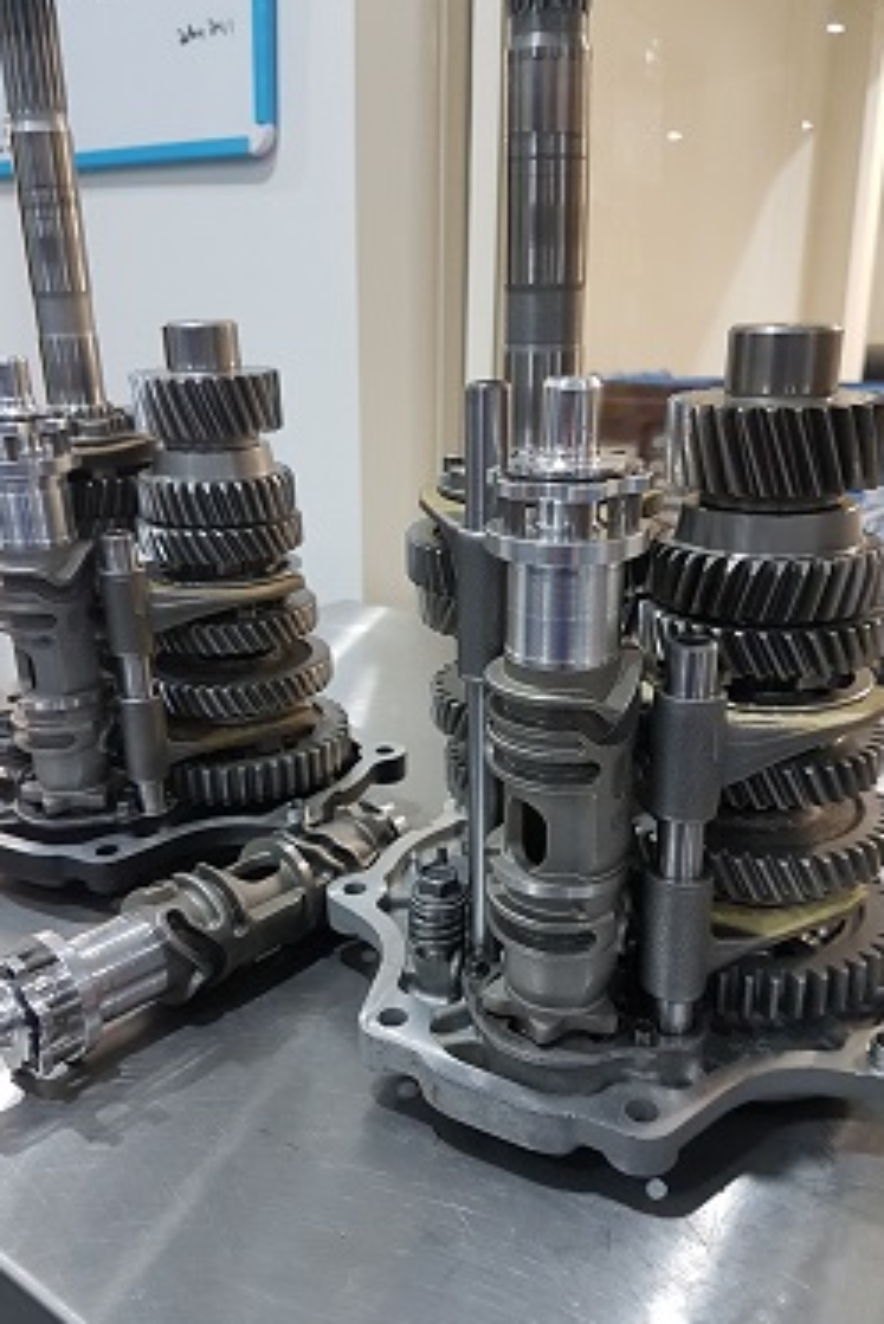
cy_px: 689
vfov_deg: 63.6
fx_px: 1067
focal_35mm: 29
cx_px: 437
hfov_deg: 45.0
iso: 160
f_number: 1.7
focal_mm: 4.2
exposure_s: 1/50
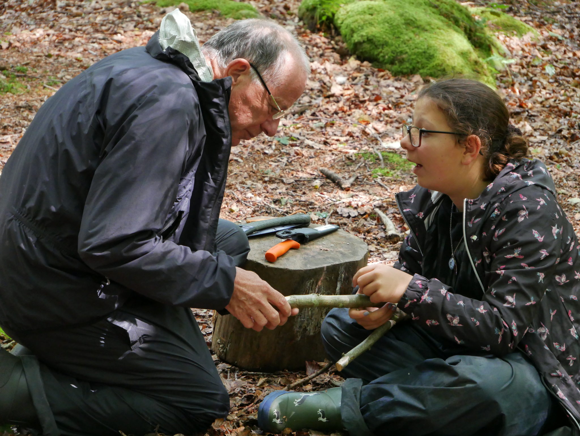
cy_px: 218
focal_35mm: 114
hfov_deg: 17.3
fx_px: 1911
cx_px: 290
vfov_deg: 13.0
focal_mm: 57
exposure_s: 1/125
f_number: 5.6
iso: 1600
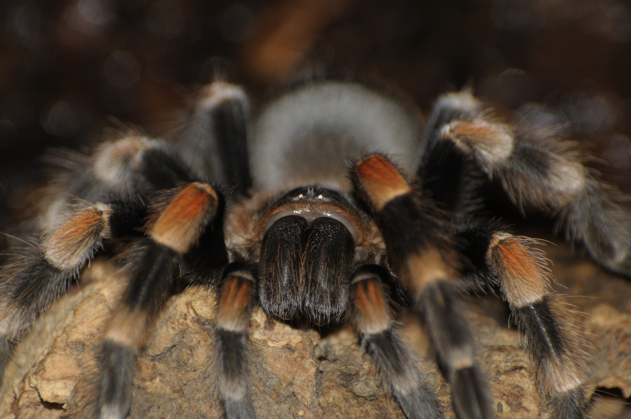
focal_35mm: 450
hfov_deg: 4.6
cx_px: 316
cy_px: 210
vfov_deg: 3.0
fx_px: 7878
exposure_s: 1/60
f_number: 11
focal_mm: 300
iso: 200
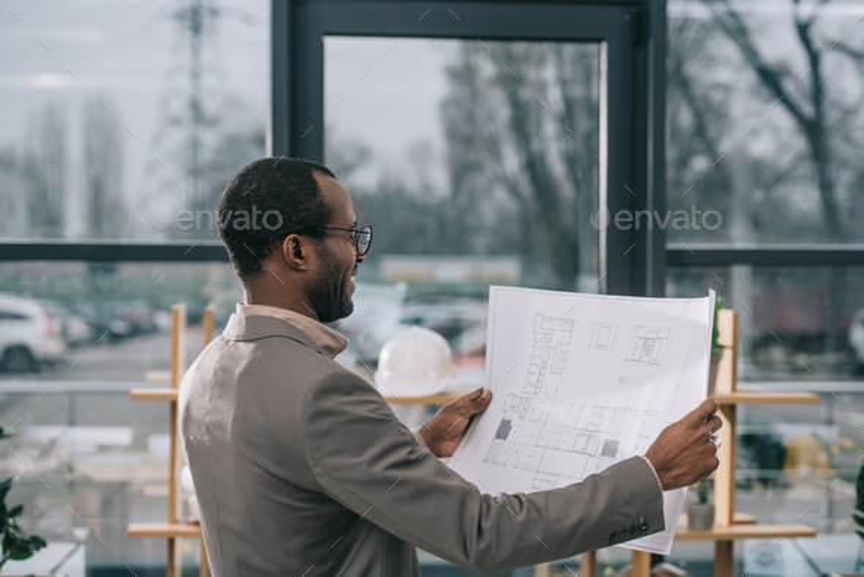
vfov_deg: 17.1
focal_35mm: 80
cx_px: 432
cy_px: 288
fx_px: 1921
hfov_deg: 25.3
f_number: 3.5
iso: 125
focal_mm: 80
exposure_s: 1/160
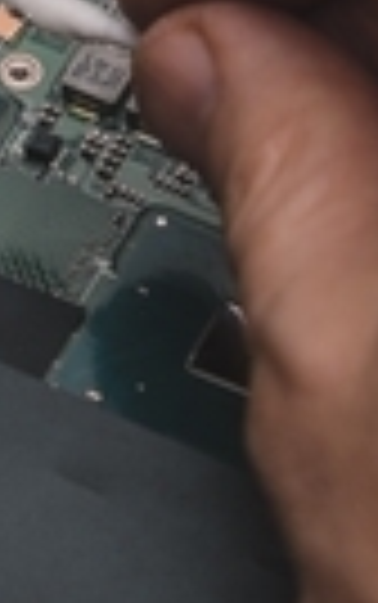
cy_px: -119
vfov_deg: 5.6
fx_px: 6118
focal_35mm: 372
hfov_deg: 3.5
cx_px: -324
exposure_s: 1/125
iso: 200
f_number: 4
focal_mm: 55
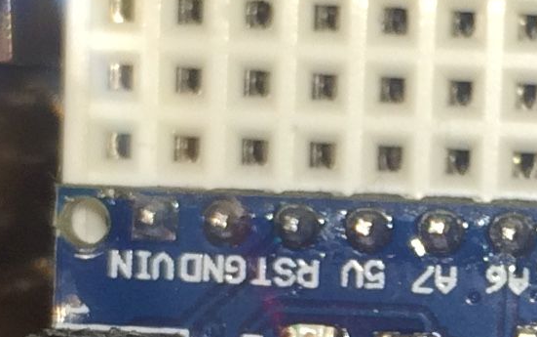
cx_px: 710
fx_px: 2665
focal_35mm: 182
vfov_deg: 7.2
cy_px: 375
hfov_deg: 11.2
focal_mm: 4.15
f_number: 2.2
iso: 32
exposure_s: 1/513
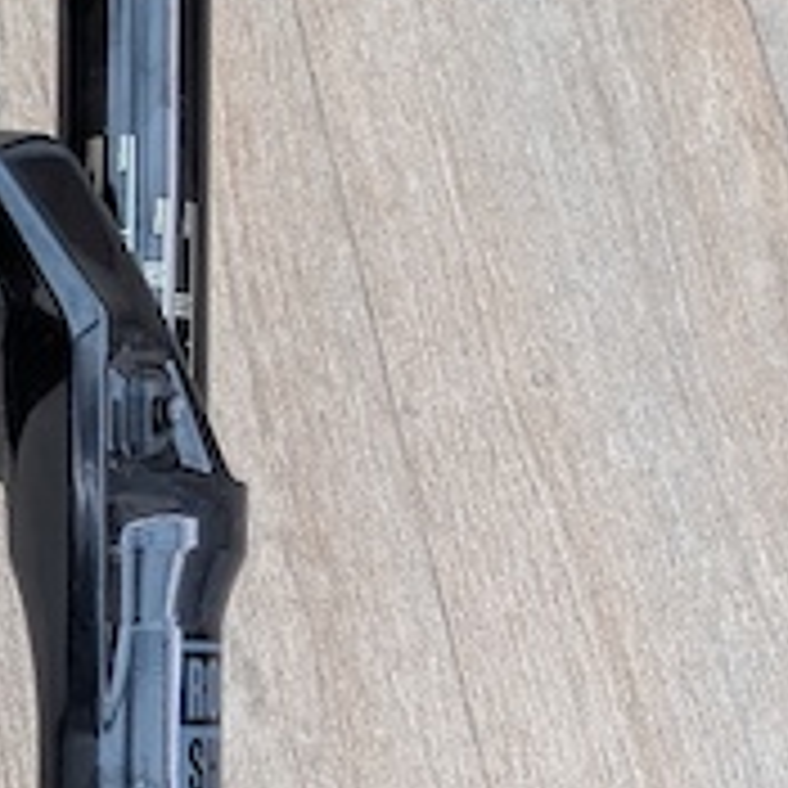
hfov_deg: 17.4
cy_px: 581
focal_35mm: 97
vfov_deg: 17.8
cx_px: -63
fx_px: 2498
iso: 117
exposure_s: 1/31.7
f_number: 1.85
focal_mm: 6.81
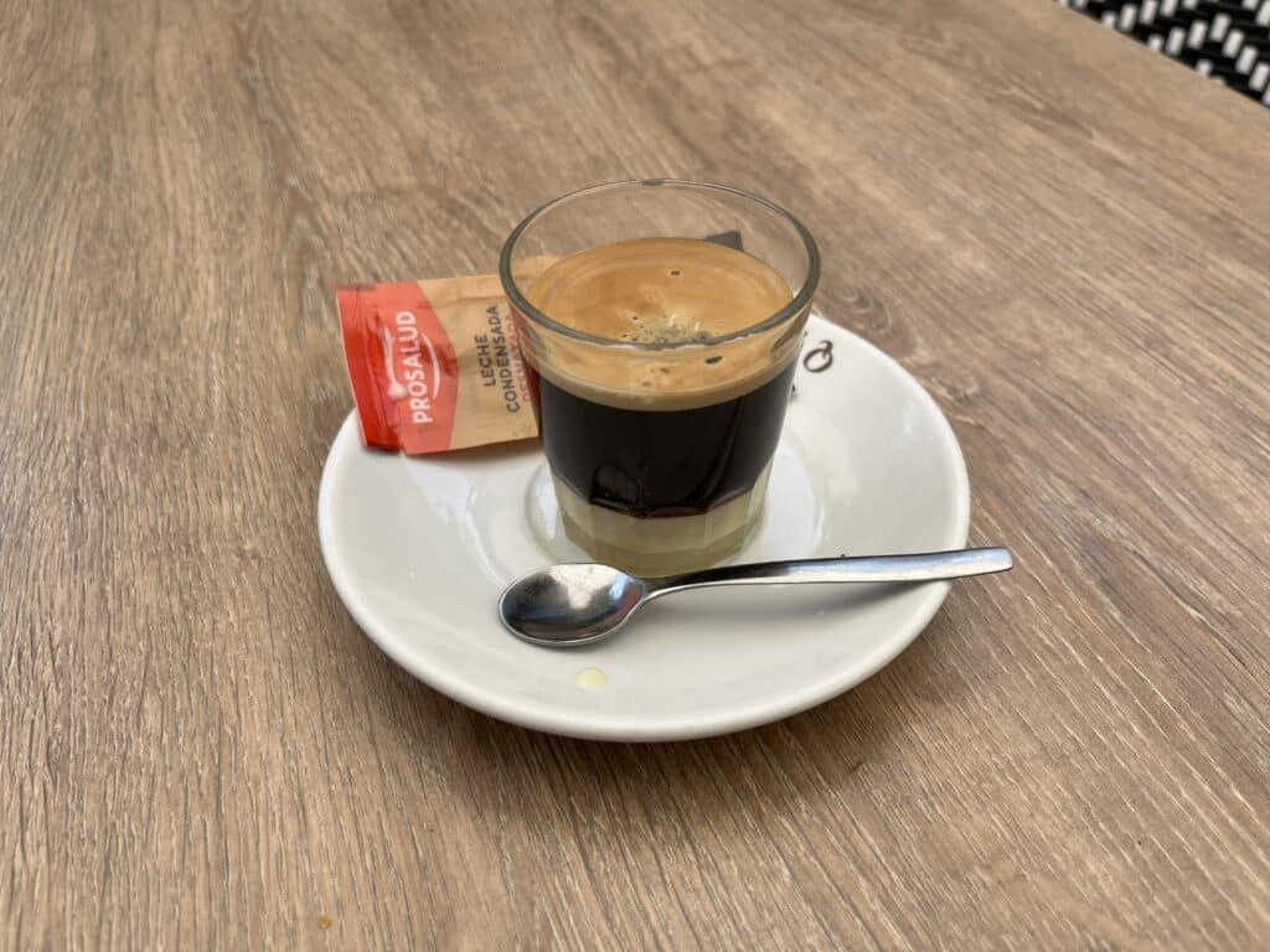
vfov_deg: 53.1
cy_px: 476
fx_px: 954
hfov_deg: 67.3
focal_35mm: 26
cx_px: 635
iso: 50
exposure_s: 1/1212
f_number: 1.6
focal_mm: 5.1
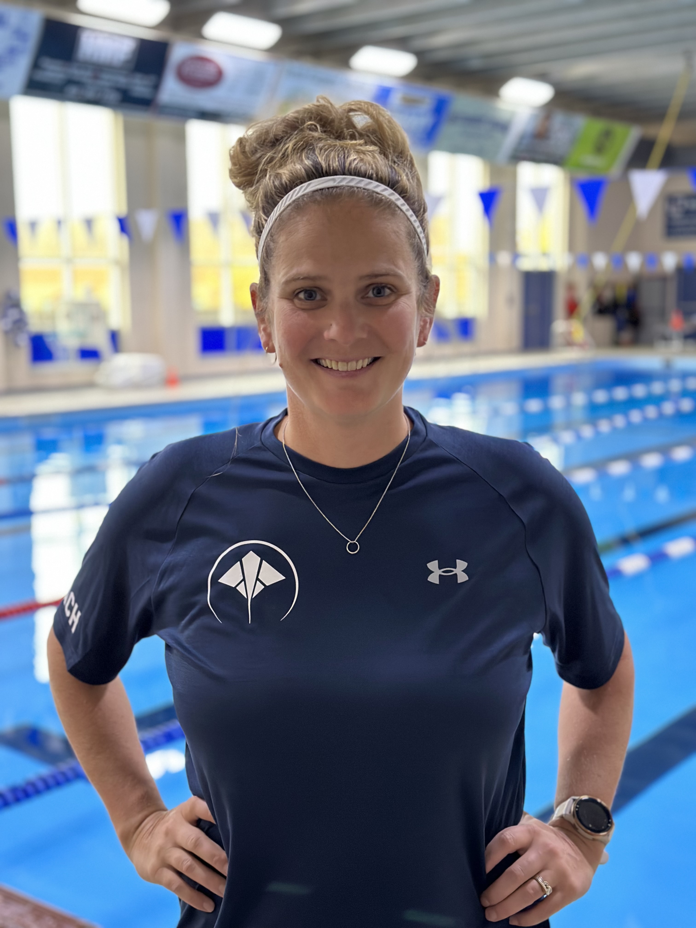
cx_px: 348
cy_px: 464
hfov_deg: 30.3
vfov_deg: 39.7
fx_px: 1287
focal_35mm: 48
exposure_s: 1/40
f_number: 1.78
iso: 400
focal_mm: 6.86
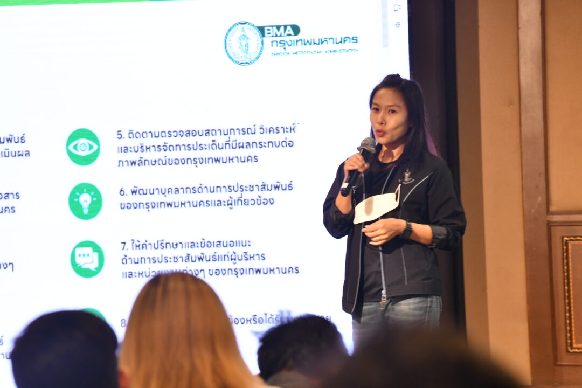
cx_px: 291
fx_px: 3233
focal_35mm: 200
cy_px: 194
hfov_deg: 10.3
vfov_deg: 6.9
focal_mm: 200
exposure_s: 1/30
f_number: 8
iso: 1600
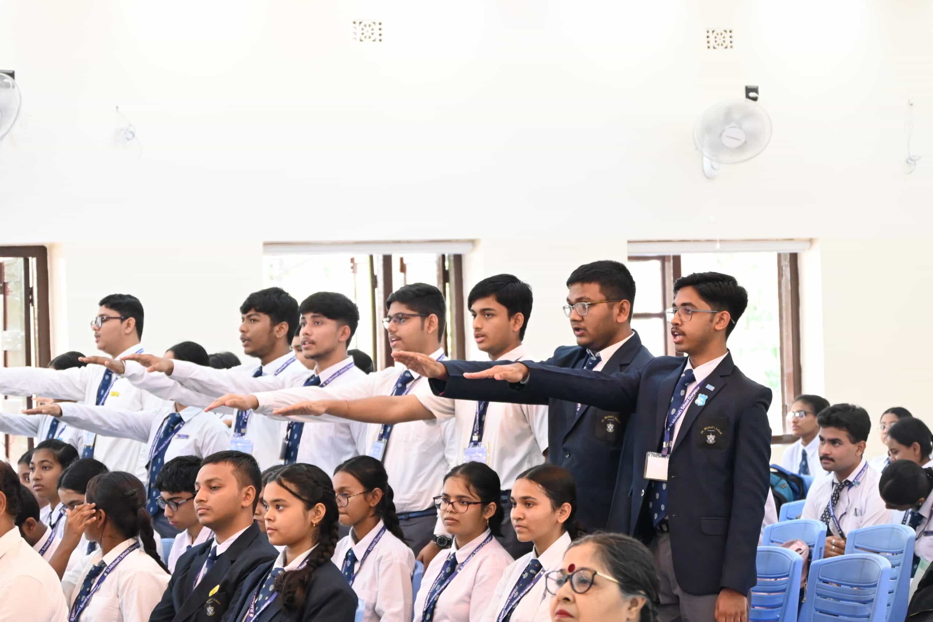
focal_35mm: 112
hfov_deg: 18.2
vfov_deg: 12.2
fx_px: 2916
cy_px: 311
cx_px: 466
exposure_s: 1/80
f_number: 5.3
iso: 3200
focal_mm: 75
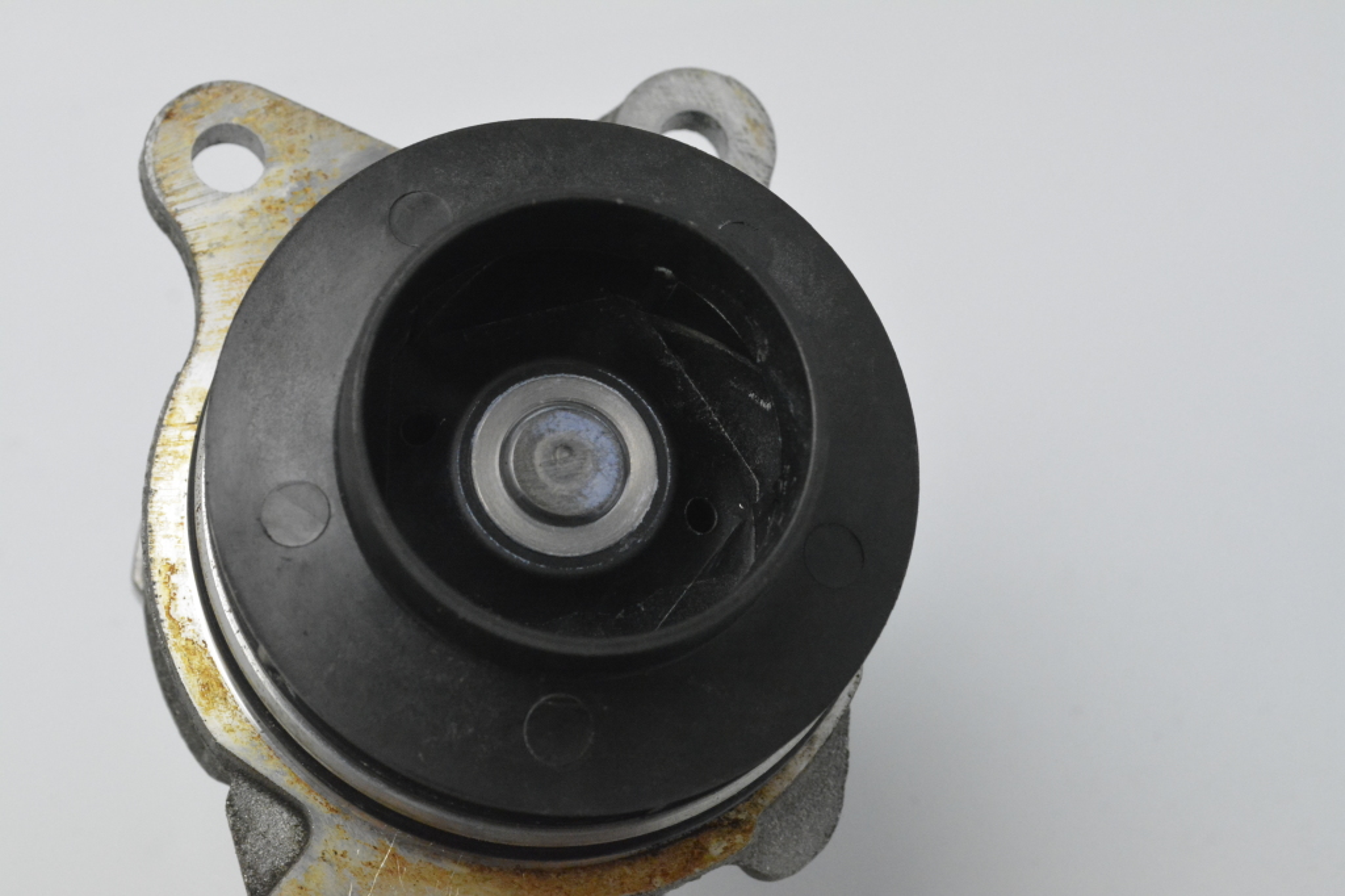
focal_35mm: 75
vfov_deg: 18.2
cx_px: 672
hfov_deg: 27.0
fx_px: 2801
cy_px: 448
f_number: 11
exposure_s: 1/500
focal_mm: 50
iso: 6400
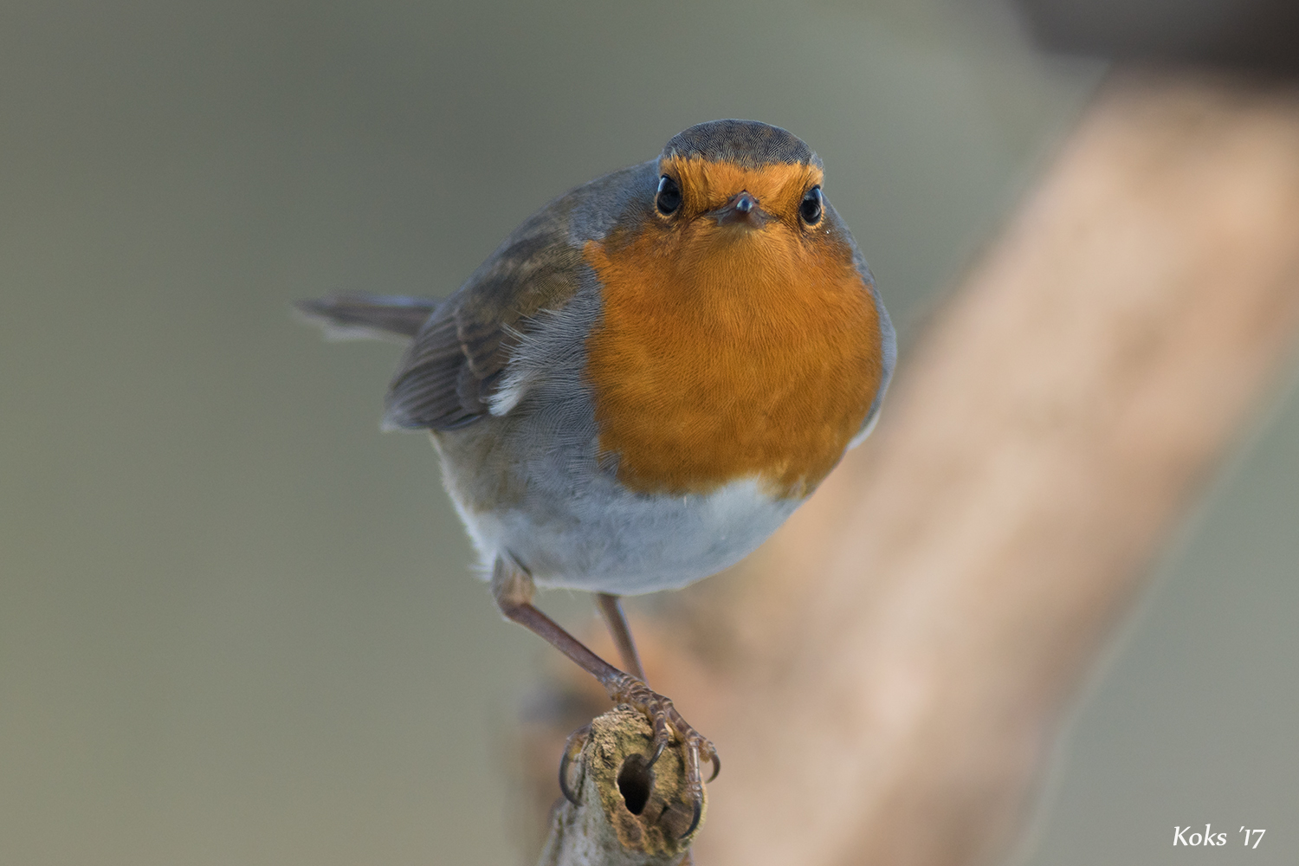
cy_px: 433
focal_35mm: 900
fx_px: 32472
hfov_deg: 2.3
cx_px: 650
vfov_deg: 1.5
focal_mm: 600
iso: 500
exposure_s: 1/640
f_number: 5
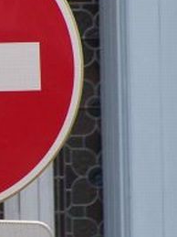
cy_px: 144
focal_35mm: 827
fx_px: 5643
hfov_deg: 1.8
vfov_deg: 2.4
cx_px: -75
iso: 80
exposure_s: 1/250
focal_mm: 44.4
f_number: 3.3
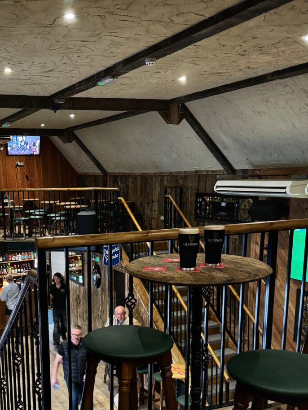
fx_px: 498
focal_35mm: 42
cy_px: 288
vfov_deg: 43.8
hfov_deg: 33.9
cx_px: 94
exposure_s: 1/25
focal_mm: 6.76
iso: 1000
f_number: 1.78
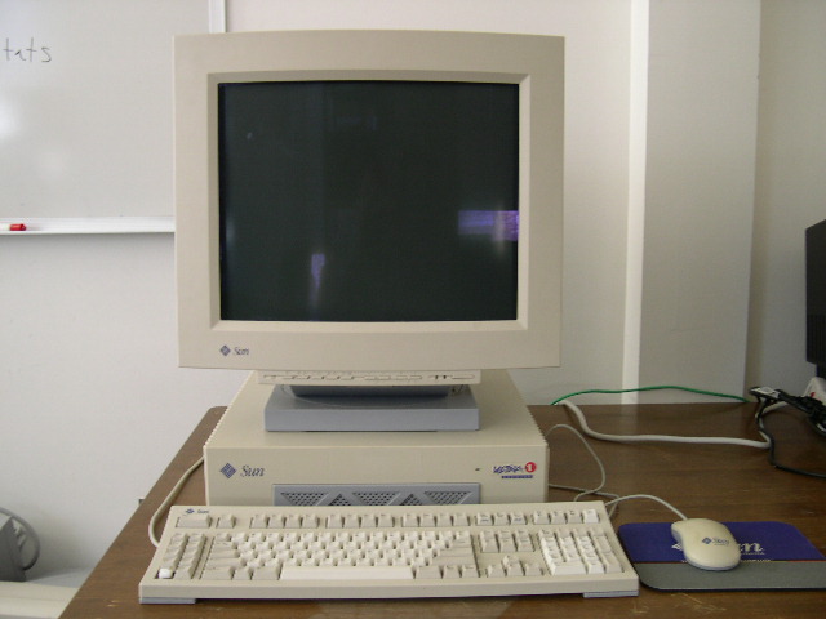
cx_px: 413
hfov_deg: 49.0
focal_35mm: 38
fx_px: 907
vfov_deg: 37.7
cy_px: 310
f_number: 2.8
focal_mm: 8
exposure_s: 1/4.7
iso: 102
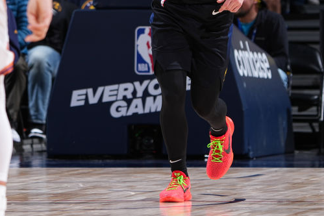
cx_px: 168
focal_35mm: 575
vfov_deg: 2.4
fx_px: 5176
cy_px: -4
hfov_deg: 3.6
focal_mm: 280
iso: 250
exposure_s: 1/400
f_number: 6.3
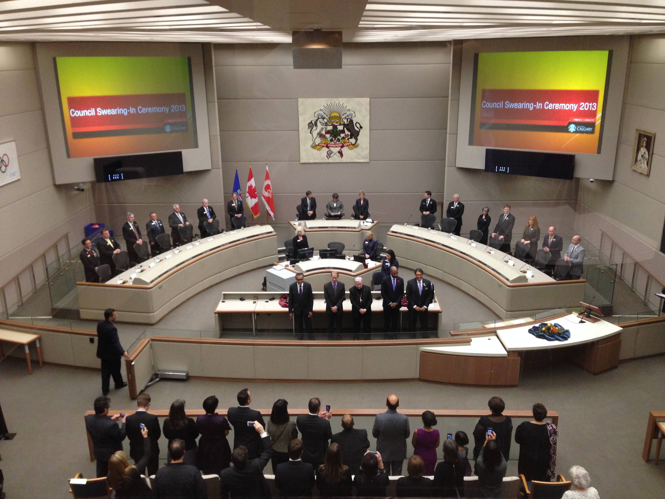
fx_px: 634
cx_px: 332
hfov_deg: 55.4
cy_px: 250
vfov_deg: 42.9
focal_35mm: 33
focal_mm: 4.12
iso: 160
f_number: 2.4
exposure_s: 1/20
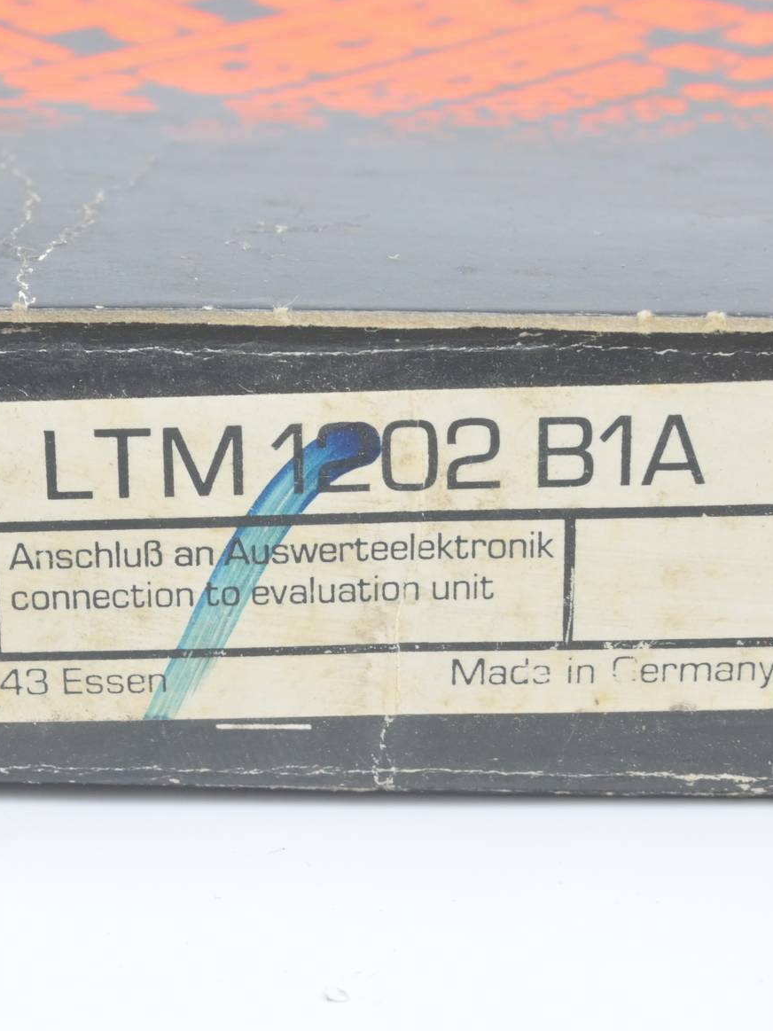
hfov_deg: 19.5
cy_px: 606
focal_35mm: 75
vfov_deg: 26.0
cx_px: 195
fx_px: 2233
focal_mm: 28
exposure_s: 1/60
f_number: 11
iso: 1600
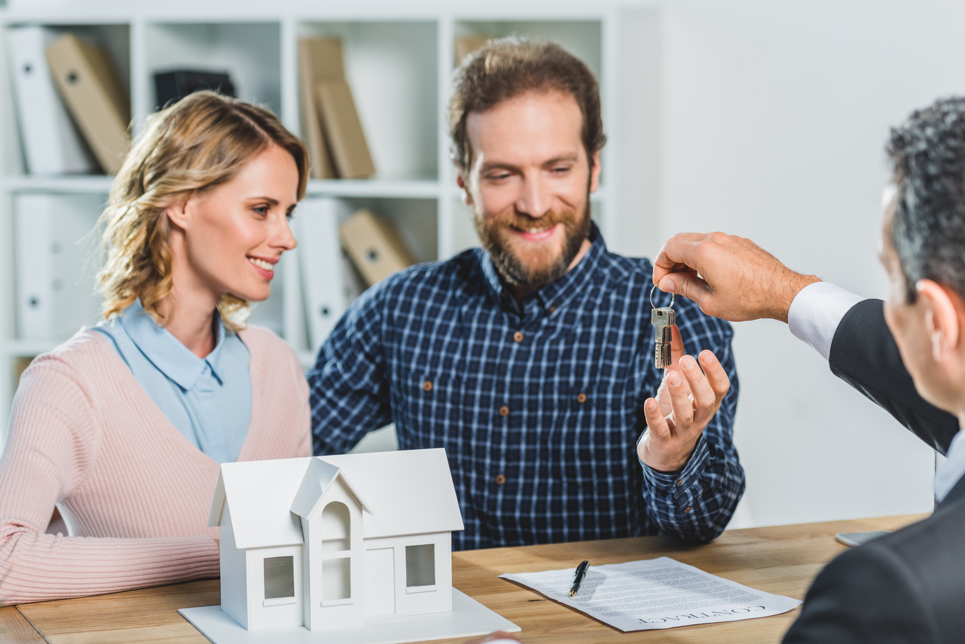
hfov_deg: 21.2
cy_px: 324
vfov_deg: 14.3
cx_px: 486
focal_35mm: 96
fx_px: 2574
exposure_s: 1/250
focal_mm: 86
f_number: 3.2
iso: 100
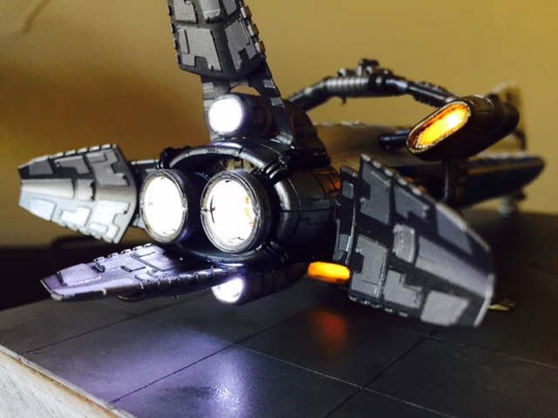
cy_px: 209
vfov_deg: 48.2
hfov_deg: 61.7
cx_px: 279
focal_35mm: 29
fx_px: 467
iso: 100
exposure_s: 1/30
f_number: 2.2
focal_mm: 4.15
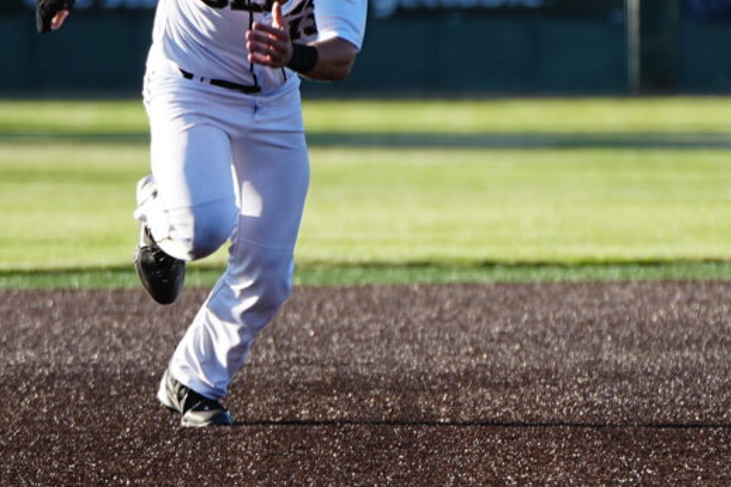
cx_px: 637
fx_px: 16223
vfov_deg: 1.7
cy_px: 214
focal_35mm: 799
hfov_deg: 2.6
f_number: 2.8
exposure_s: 1/1000
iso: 160
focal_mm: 180
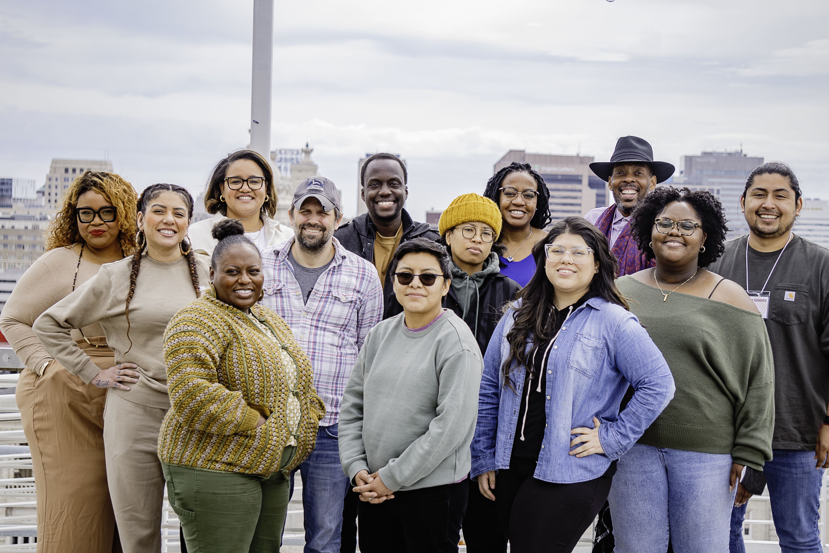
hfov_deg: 24.8
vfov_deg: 16.7
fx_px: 1888
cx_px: 414
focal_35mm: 82
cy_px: 276
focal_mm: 55
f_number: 4.5
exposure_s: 1/250
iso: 100
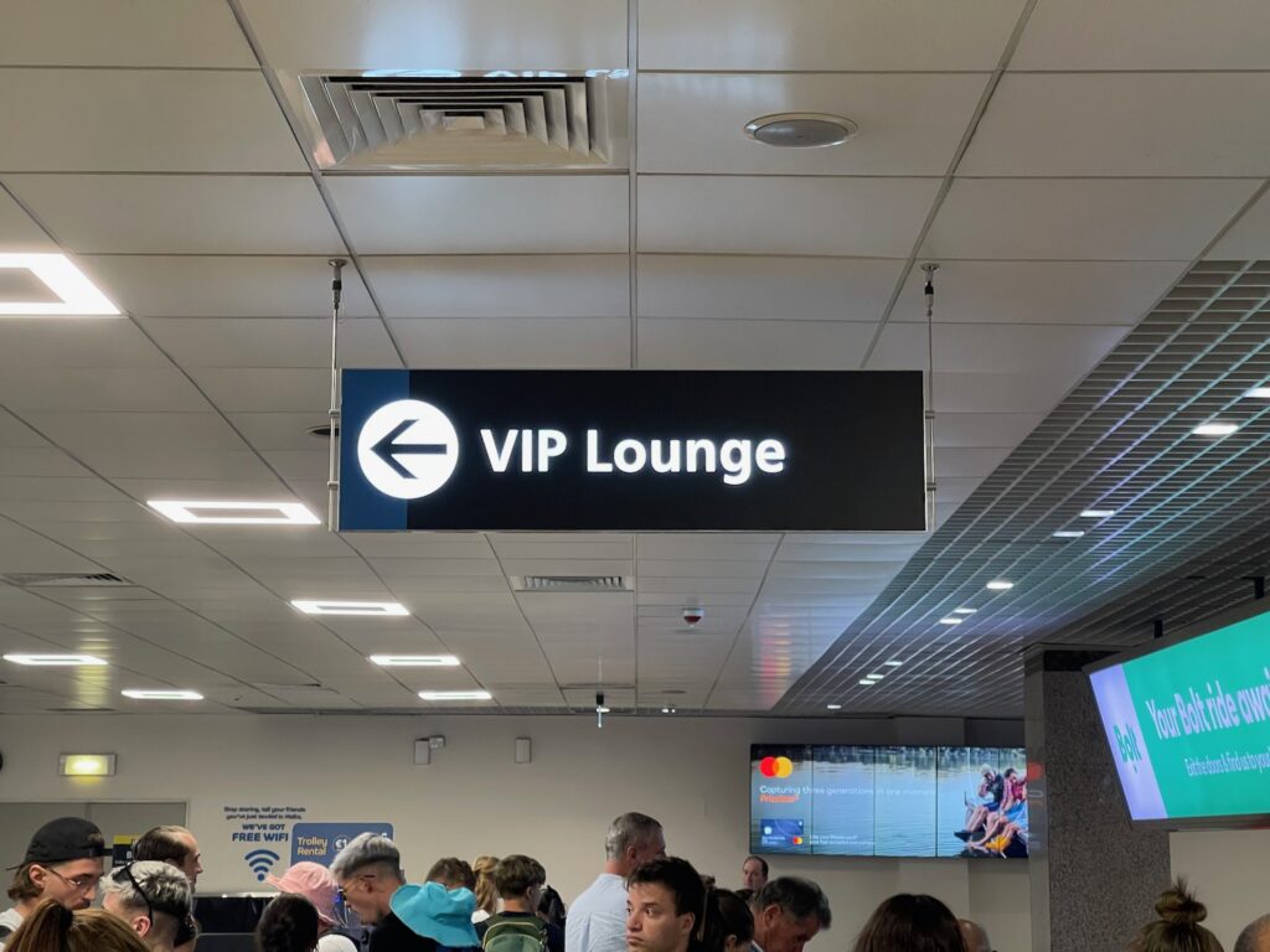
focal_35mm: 64
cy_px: 476
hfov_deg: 30.3
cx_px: 635
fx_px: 2348
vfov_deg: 22.9
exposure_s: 1/50
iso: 400
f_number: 2.2
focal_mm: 7.5
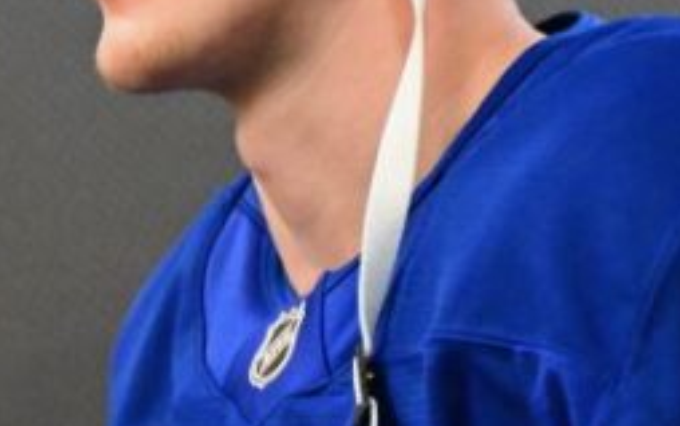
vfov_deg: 6.1
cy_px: 32
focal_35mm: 216
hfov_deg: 9.7
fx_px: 4005
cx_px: 353
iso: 12800
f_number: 2.8
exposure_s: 1/500
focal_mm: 70
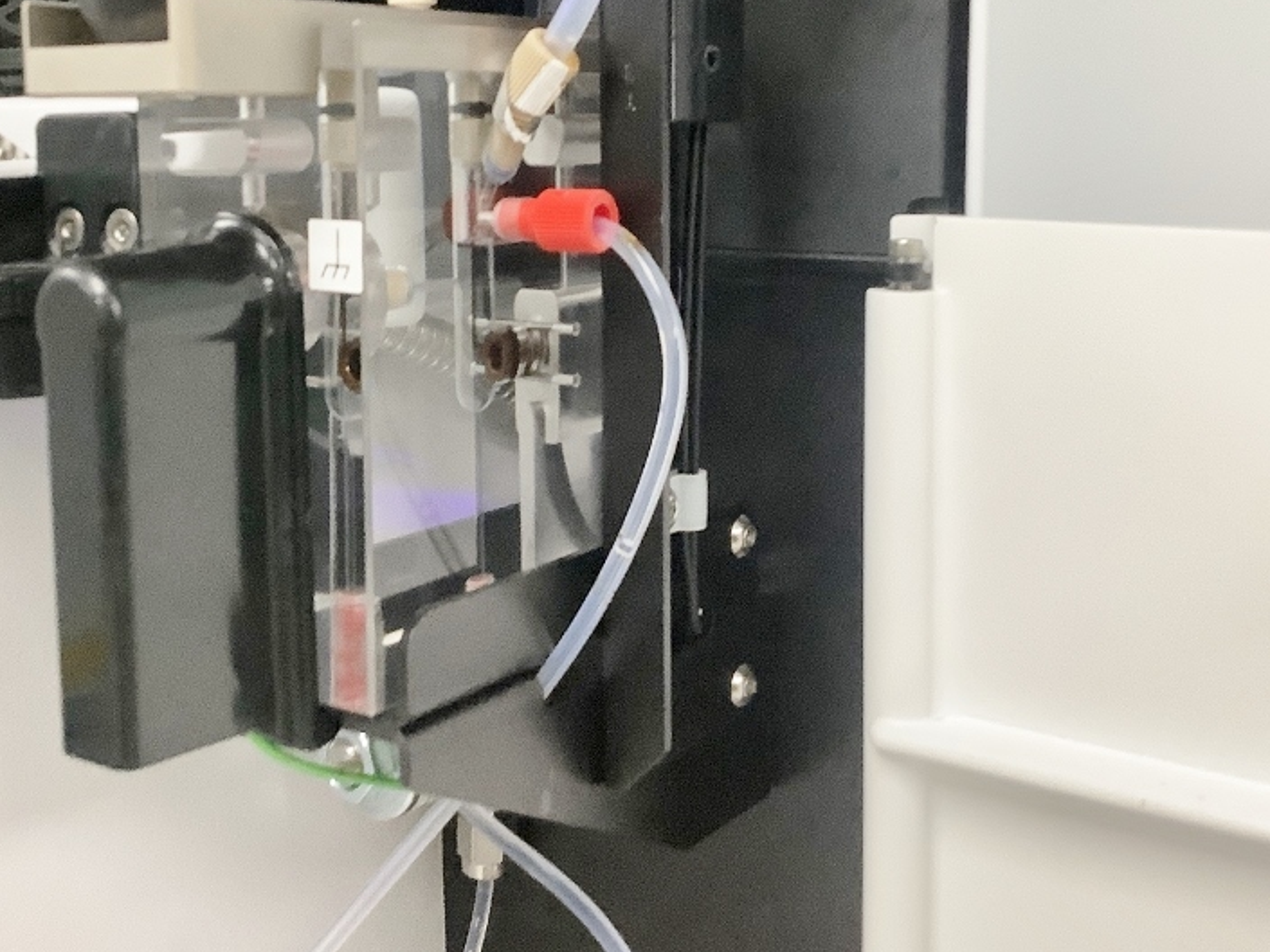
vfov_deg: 31.9
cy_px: 295
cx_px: 526
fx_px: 1651
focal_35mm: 45
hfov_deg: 41.9
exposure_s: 1/60
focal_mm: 3.3
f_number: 2.4
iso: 250
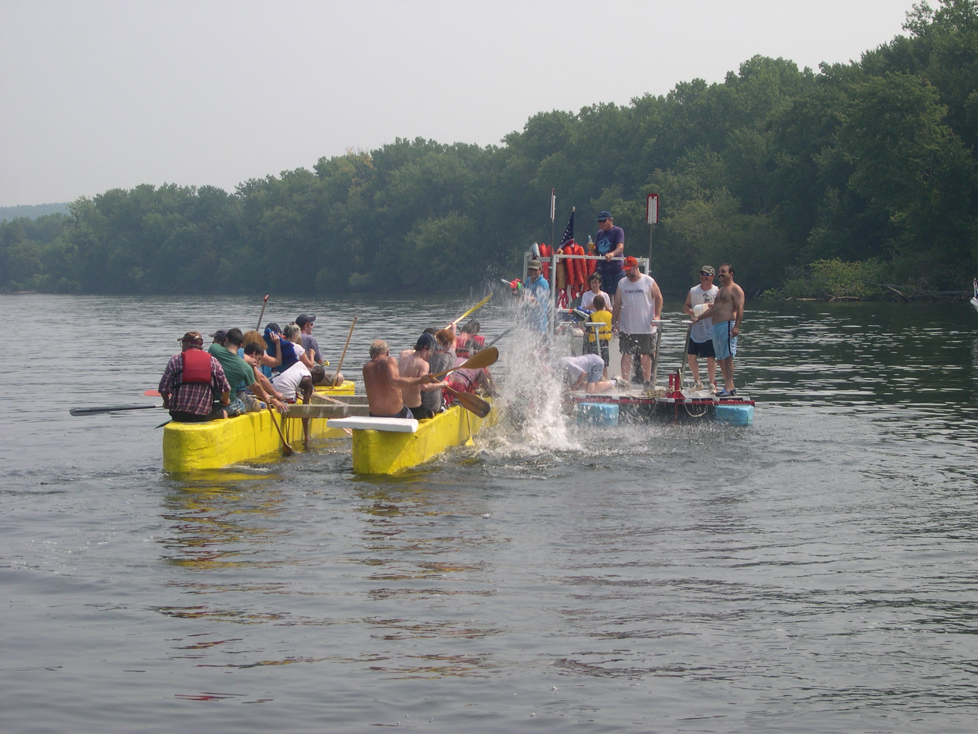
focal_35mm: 77
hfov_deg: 25.3
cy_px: 367
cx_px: 489
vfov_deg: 19.1
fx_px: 2175
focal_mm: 16.3
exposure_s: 1/104
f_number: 10.8
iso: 100
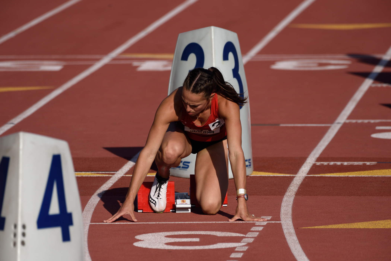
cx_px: 196
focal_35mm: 500
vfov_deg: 2.8
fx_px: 5433
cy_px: 130
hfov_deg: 4.1
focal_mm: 500
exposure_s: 1/3200
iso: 400
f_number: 6.3
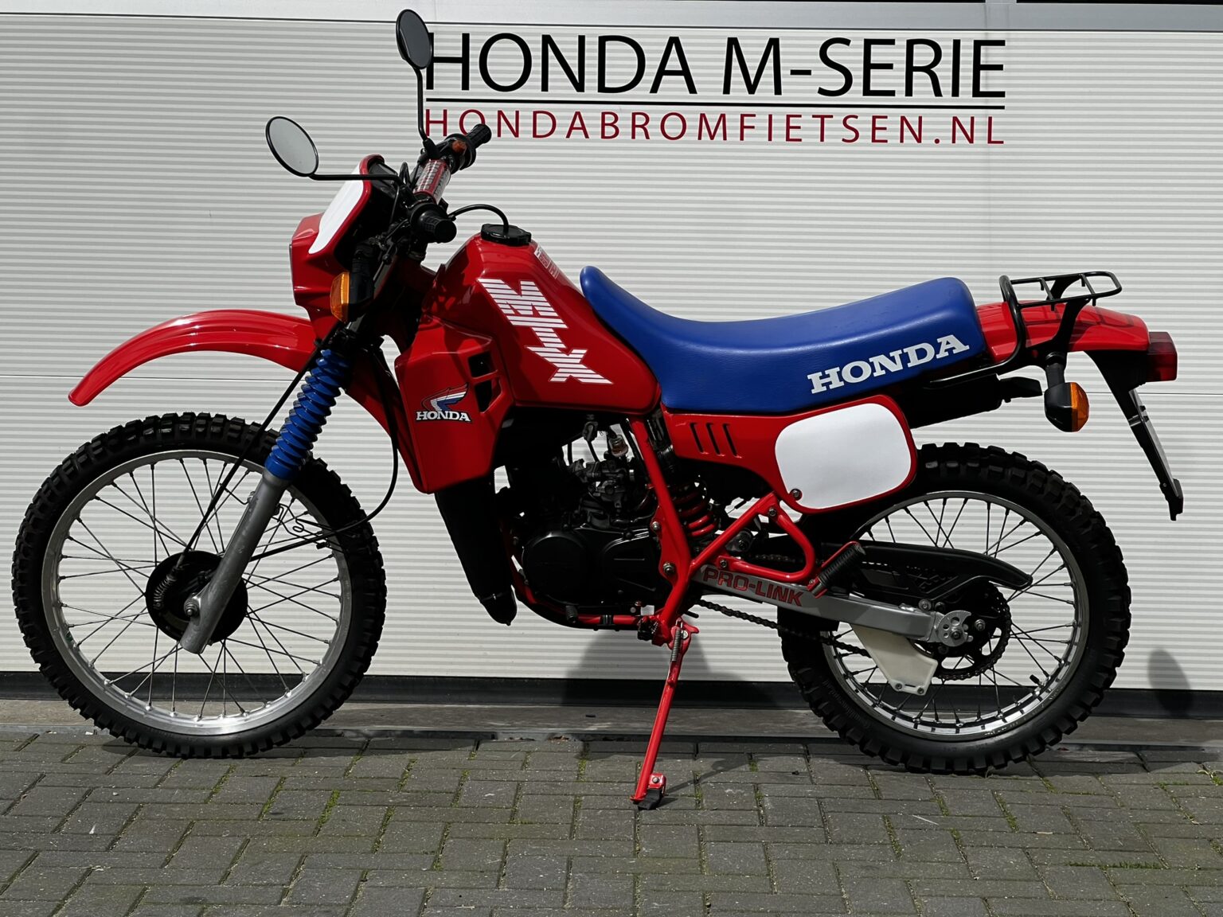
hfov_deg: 25.3
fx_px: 2720
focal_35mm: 77
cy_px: 458
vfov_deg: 19.1
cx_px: 612
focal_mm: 9
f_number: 2.8
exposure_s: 1/911
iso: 32
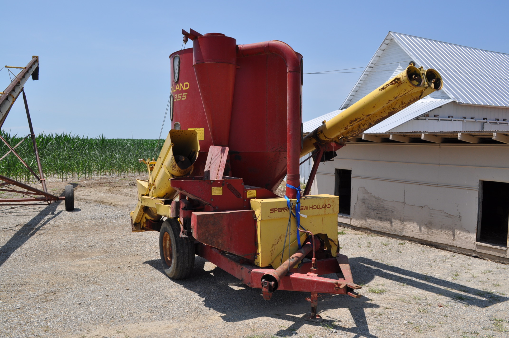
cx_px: 254
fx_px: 466
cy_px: 169
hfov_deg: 57.3
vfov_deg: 39.9
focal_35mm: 33
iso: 200
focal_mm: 22
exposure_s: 1/400
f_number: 10
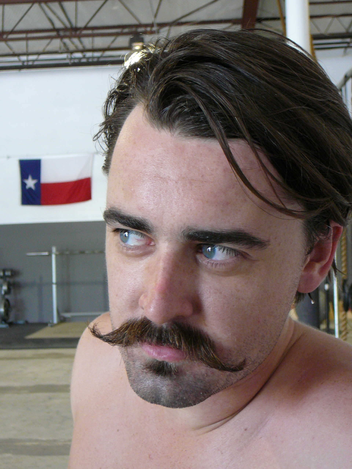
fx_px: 746
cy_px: 234
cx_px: 176
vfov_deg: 34.9
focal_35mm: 55
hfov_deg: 26.6
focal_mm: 8.2
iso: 200
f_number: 3.5
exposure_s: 1/25
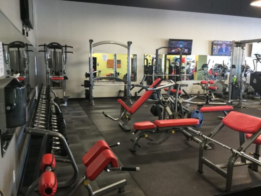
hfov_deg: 58.3
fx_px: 234
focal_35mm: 31
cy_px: 98
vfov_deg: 45.5
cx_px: 130
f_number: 2.4
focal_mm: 3.3
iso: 80
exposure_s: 1/30
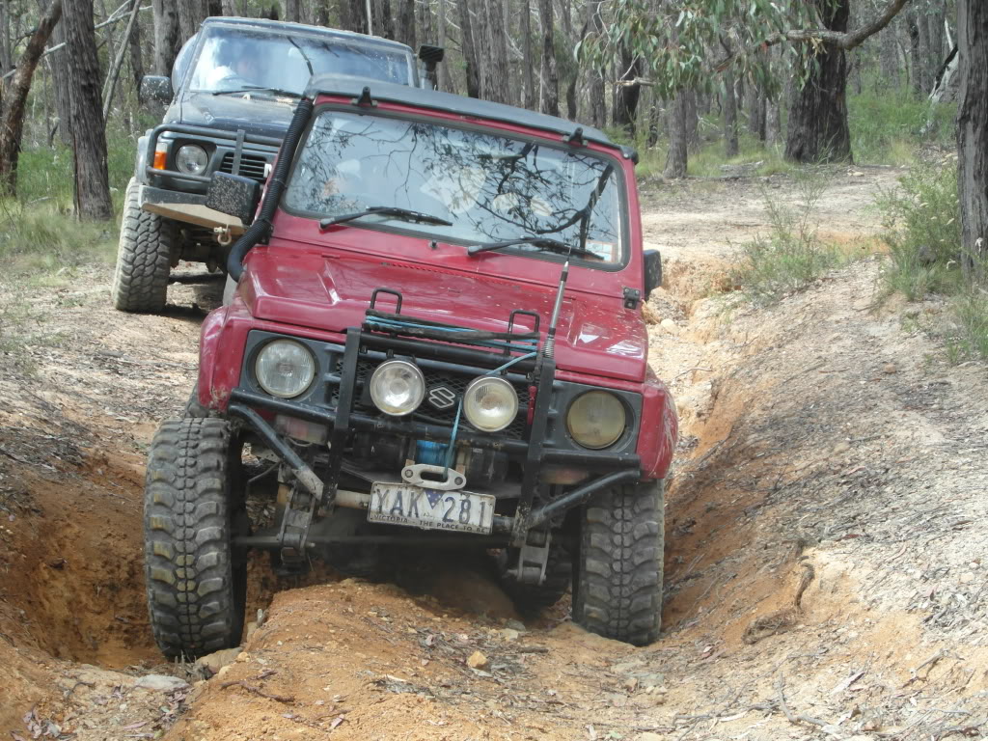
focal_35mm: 104
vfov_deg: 14.2
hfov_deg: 18.9
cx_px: 494
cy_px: 370
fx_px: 2968
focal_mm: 17
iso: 80
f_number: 4.4
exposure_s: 1/60
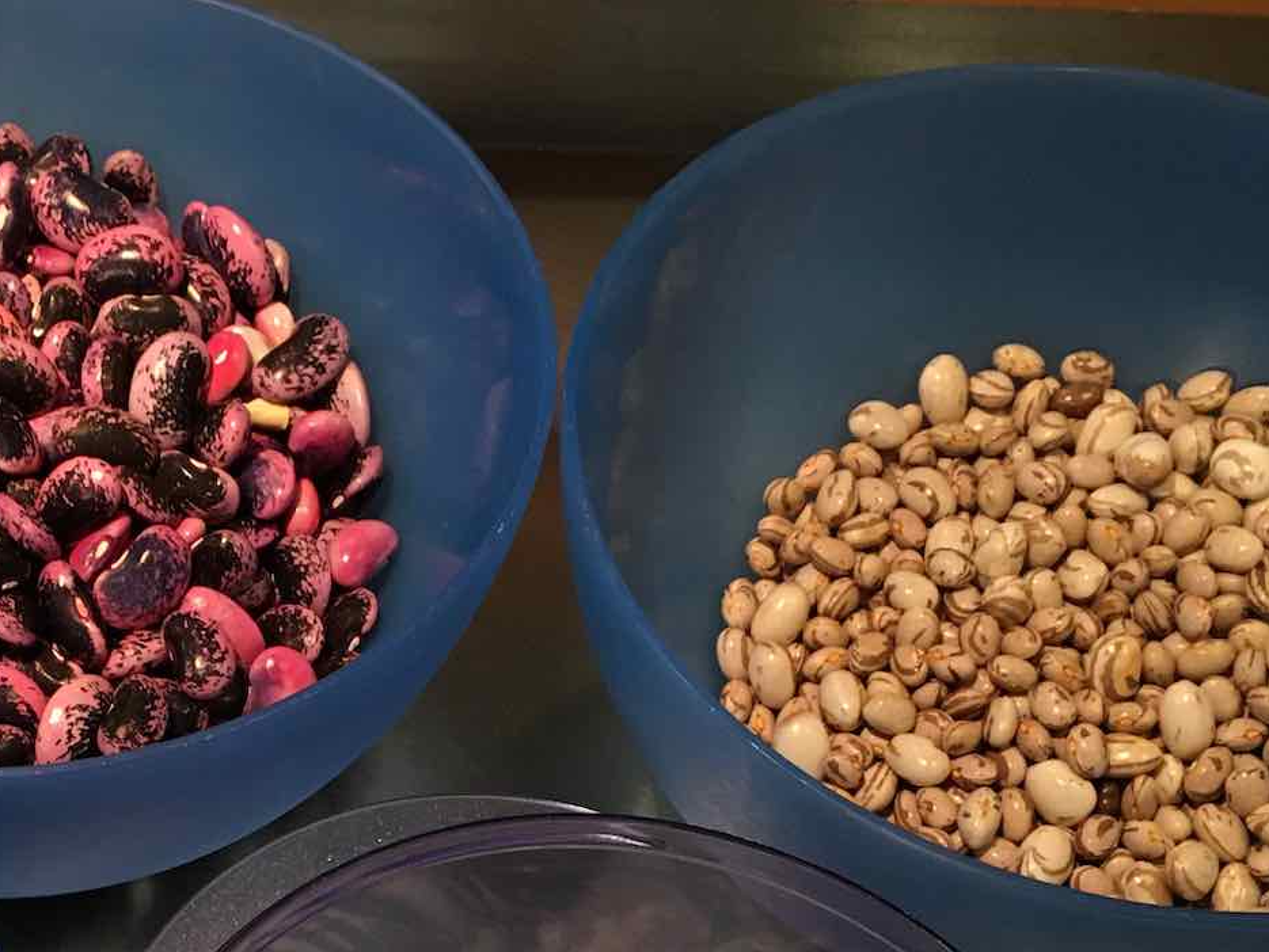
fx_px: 2274
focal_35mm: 62
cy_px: 994
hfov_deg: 30.5
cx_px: 285
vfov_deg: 22.6
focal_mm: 4.15
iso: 160
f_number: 2.2
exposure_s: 1/33
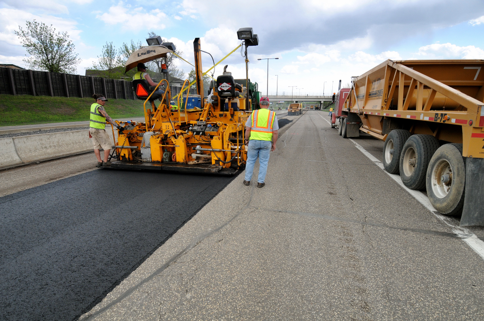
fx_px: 242
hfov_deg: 90.1
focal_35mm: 18
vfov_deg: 67.2
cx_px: 242
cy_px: 160
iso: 400
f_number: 8
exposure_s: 1/200
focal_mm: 12
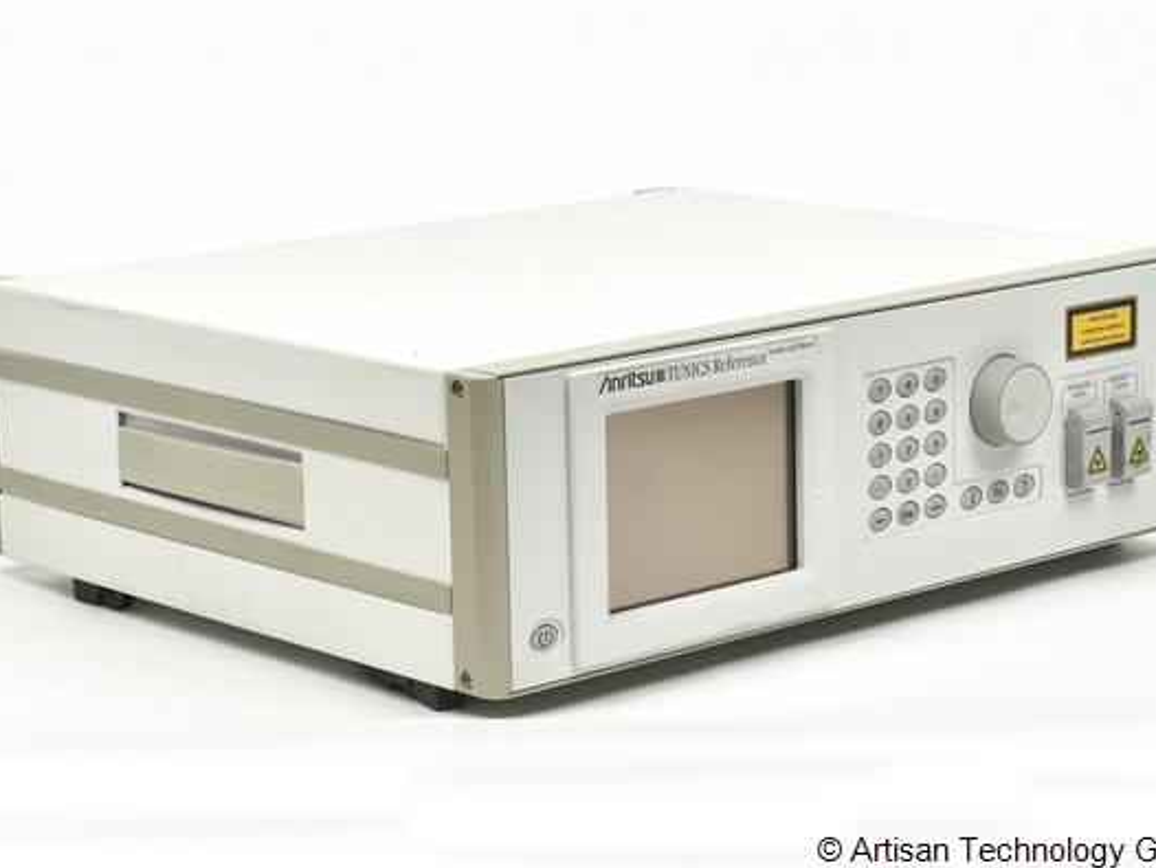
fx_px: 1923
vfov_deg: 25.4
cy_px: 433
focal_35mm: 58
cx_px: 585
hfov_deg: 33.5
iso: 200
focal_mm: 35
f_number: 13
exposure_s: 1/200
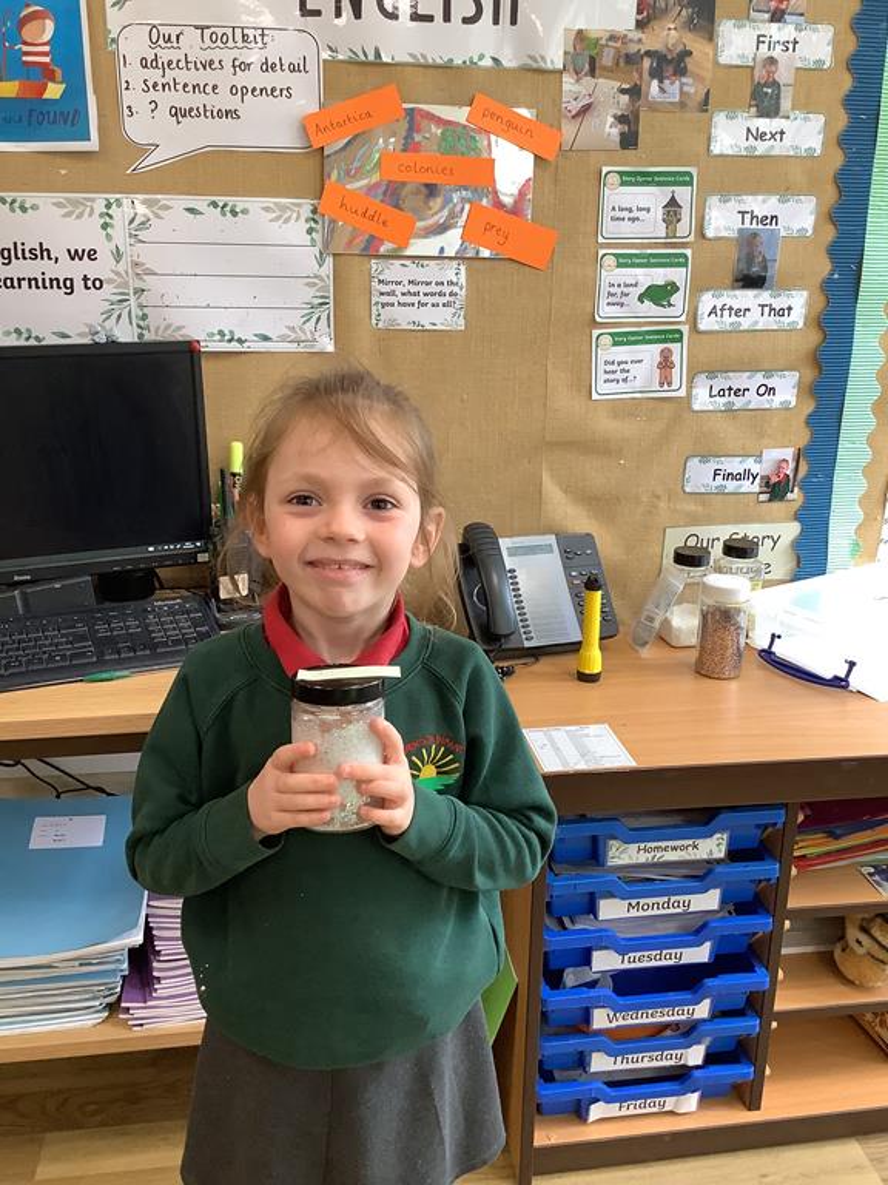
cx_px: 444
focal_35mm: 31
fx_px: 1060
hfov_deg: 45.4
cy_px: 592
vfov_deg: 58.4
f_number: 2.4
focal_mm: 3.3
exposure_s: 1/50
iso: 125
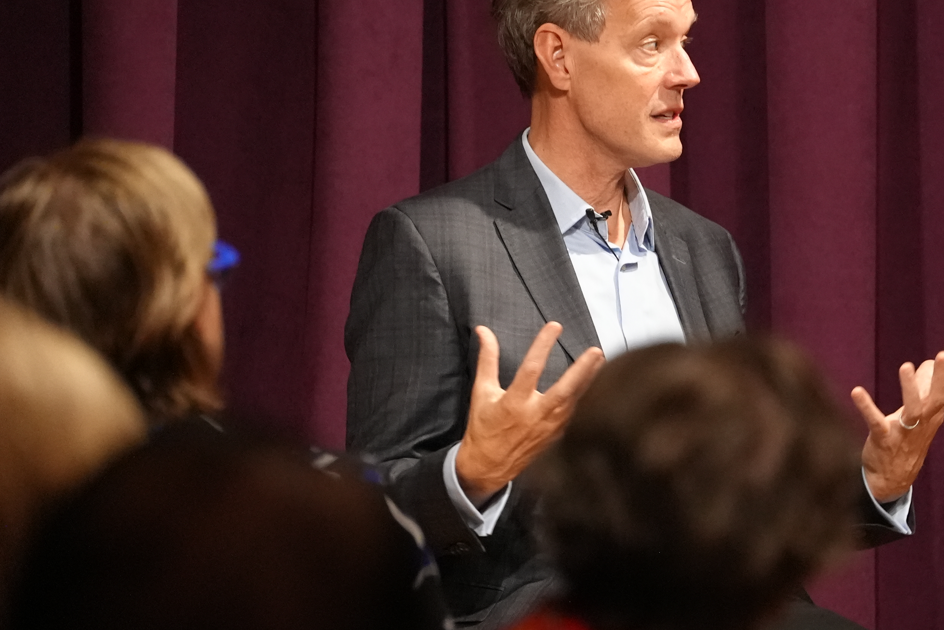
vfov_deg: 3.6
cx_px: 679
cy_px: 217
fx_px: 10153
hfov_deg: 5.3
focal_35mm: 387
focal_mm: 227
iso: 12800
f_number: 5.6
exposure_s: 1/100
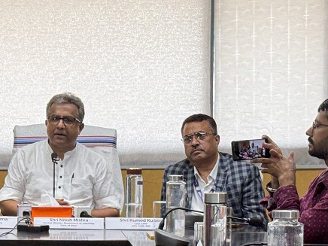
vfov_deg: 11.2
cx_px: -14
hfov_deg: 14.7
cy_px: 184
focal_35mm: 132
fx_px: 1251
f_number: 1.78
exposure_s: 1/100
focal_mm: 6.76
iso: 50
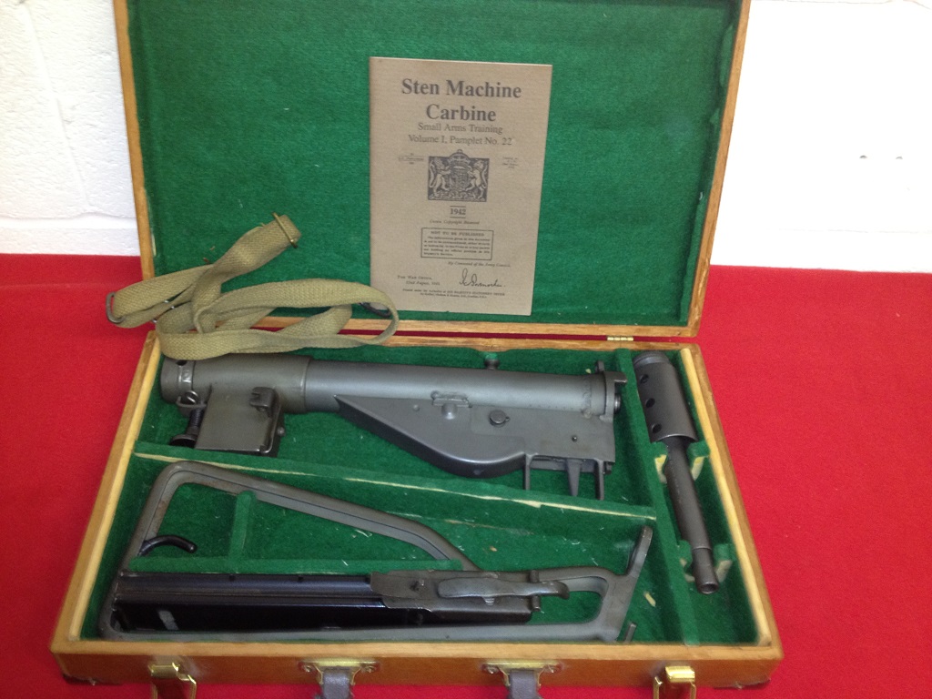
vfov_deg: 40.7
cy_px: 350
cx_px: 466
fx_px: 942
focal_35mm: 35
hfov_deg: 52.6
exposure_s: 1/20
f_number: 2.4
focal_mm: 4.28
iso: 125
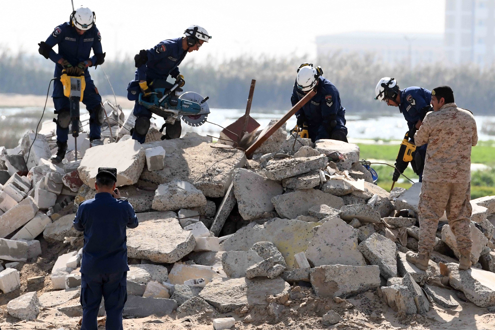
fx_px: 4125
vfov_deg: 4.6
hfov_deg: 6.9
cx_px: 248
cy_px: 165
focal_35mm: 300
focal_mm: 200
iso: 800
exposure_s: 1/4000
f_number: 5.6
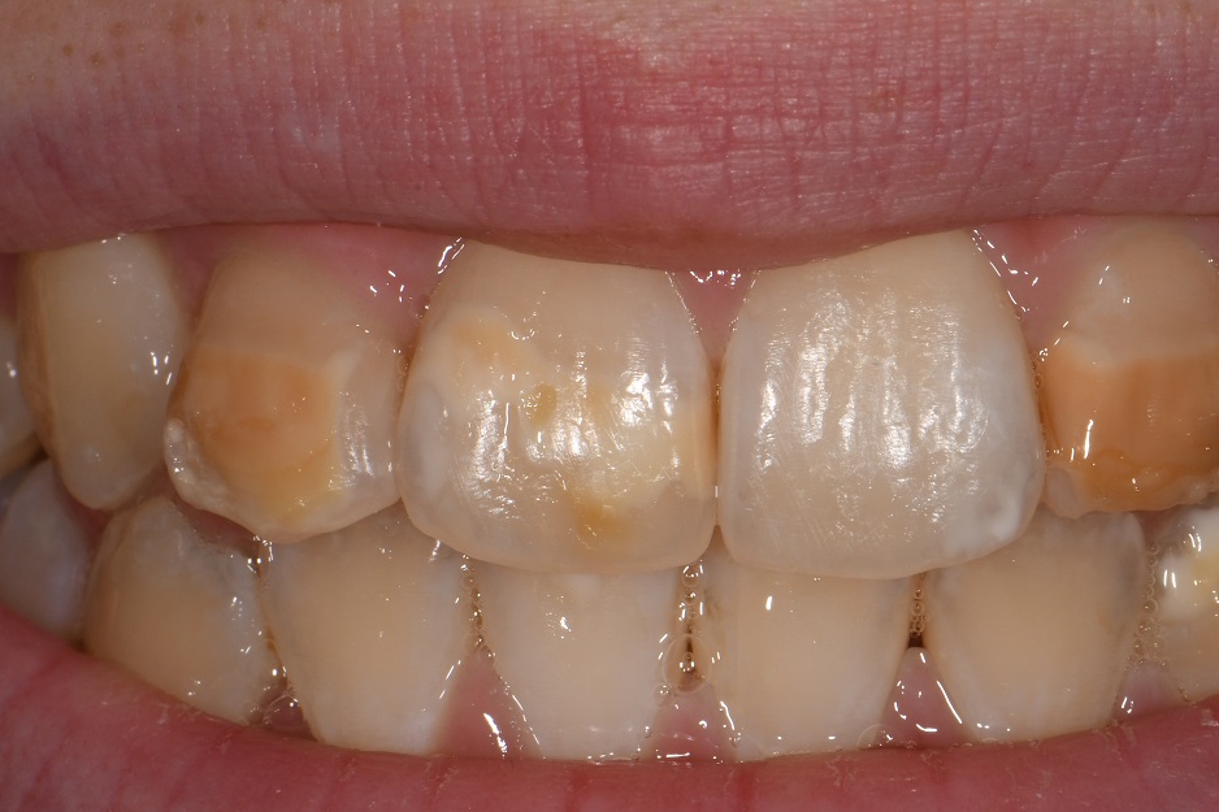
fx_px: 7820
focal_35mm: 231
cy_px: 450
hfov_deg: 8.9
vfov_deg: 5.9
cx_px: 682
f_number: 32
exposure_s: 1/160
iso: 200
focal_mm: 105
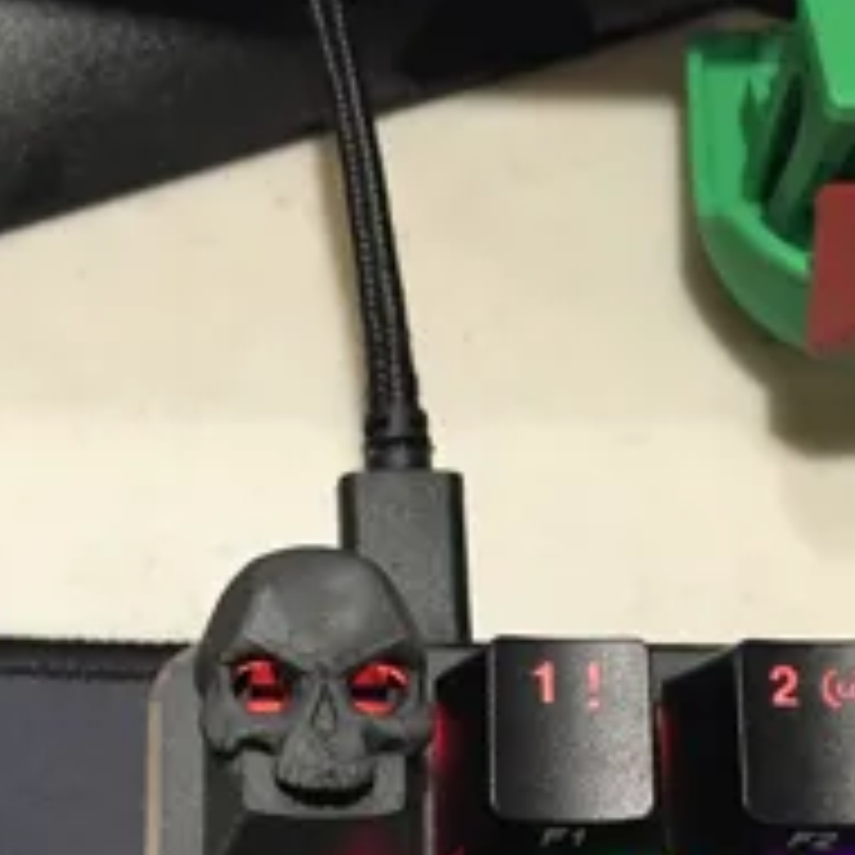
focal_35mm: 54
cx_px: 292
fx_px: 1509
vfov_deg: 30.5
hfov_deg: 31.4
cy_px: 738
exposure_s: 1/15
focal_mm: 4.15
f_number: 2.2
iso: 250
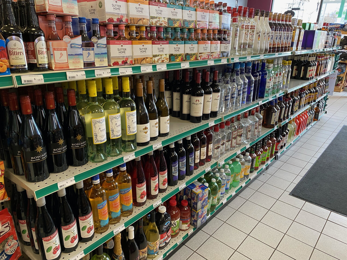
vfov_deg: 53.1
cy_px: 130
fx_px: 261
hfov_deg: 67.3
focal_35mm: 26
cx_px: 174
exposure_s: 1/60
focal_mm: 4.25
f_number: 1.8
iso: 125
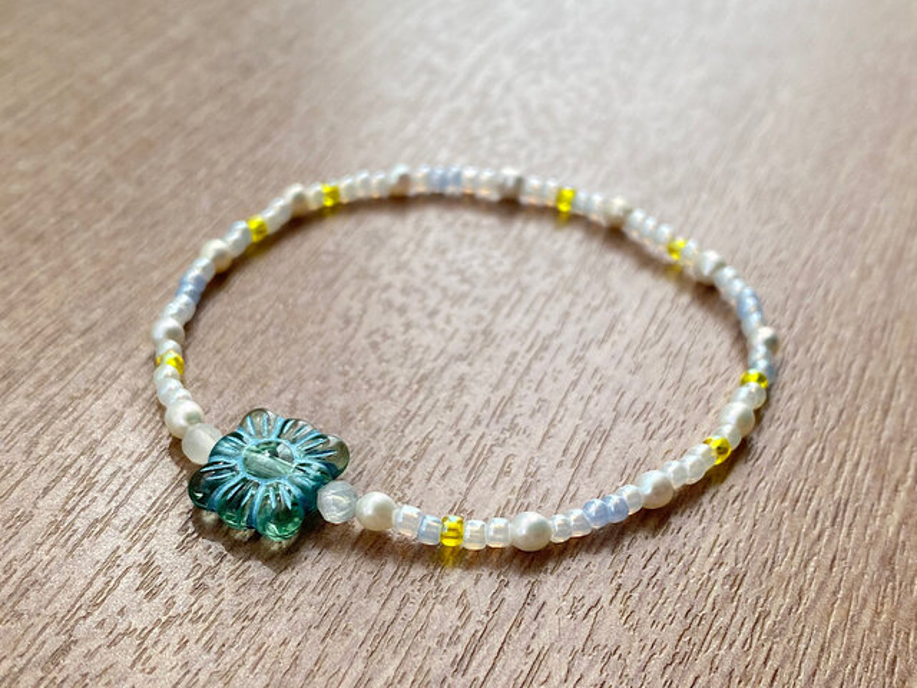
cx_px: 458
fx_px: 662
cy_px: 344
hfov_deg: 69.4
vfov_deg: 54.9
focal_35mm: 25
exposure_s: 1/121
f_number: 1.8
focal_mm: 4.25
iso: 32
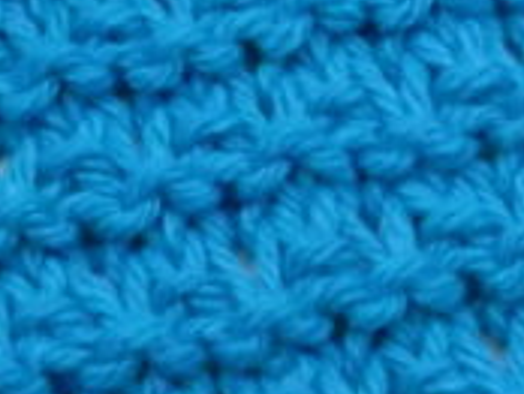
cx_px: 93
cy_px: -72
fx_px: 2228
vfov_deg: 10.0
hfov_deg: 13.3
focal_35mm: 147
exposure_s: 1/500
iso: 500
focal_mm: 4.5
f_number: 3
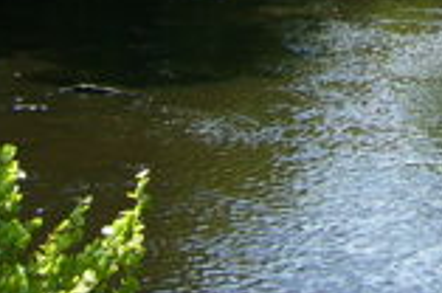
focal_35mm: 127
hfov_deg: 15.6
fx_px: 1556
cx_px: 514
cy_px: -239
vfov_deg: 10.1
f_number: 2.7
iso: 80
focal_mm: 6
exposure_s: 1/750
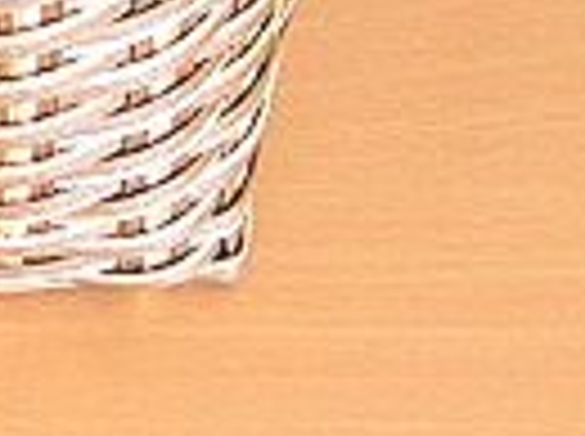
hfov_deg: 11.6
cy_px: -553
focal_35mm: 168
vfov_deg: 8.2
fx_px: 2834
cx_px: -104
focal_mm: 6
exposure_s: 1/30
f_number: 3.9
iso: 500
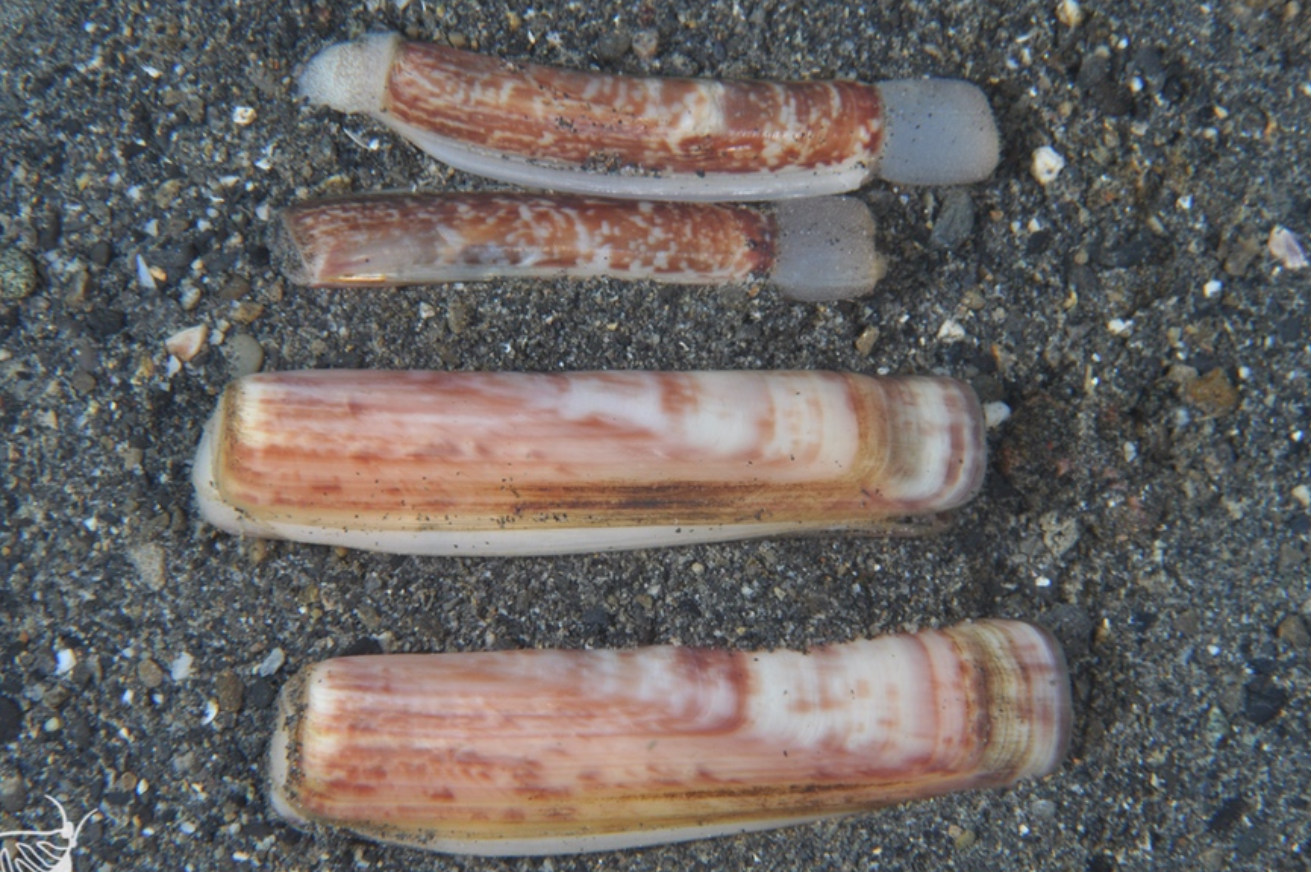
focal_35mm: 104
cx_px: 661
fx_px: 3784
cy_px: 464
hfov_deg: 19.7
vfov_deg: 13.1
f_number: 22
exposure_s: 1/60
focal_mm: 60
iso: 200
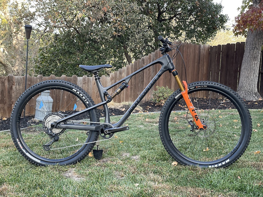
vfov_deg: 28.0
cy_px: 98
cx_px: 132
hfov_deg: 36.8
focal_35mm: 52
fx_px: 395
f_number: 2
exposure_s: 1/122
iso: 80
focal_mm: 6
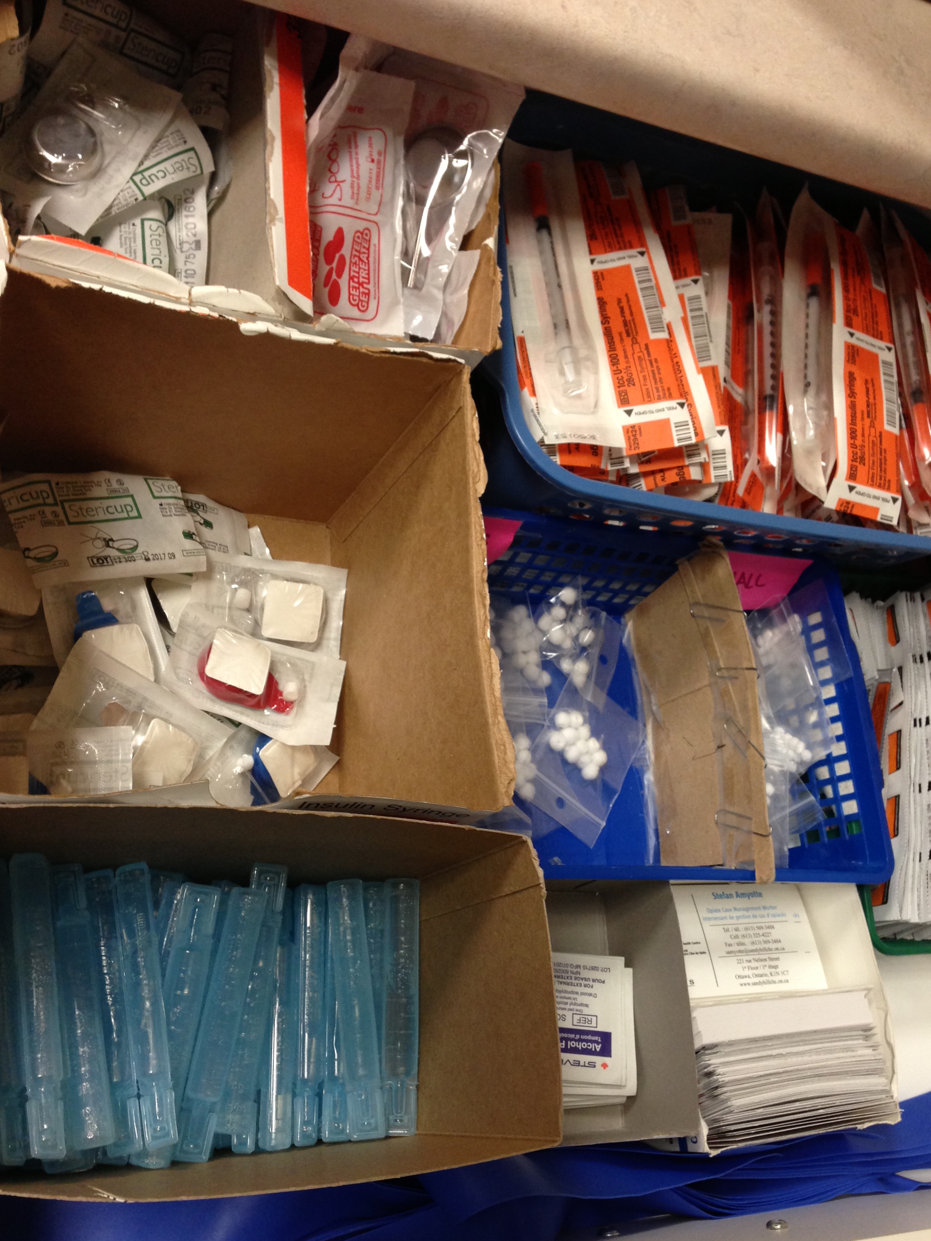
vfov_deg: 51.3
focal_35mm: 36
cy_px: 667
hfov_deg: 39.7
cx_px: 454
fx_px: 1291
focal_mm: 4.13
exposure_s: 1/20
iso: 125
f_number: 2.4
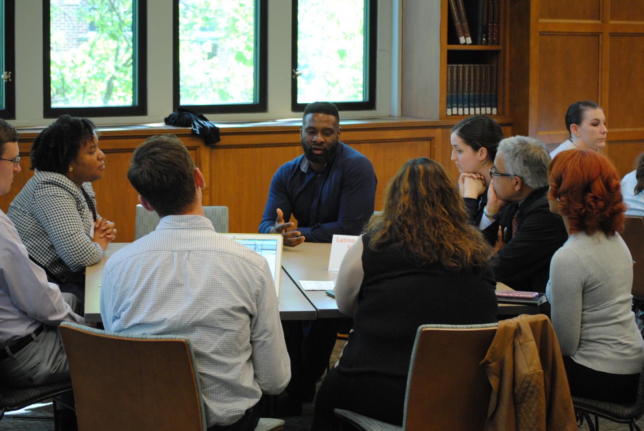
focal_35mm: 82
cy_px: 216
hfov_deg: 24.6
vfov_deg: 16.6
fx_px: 1478
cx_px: 322
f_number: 4
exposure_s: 1/30
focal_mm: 55
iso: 800
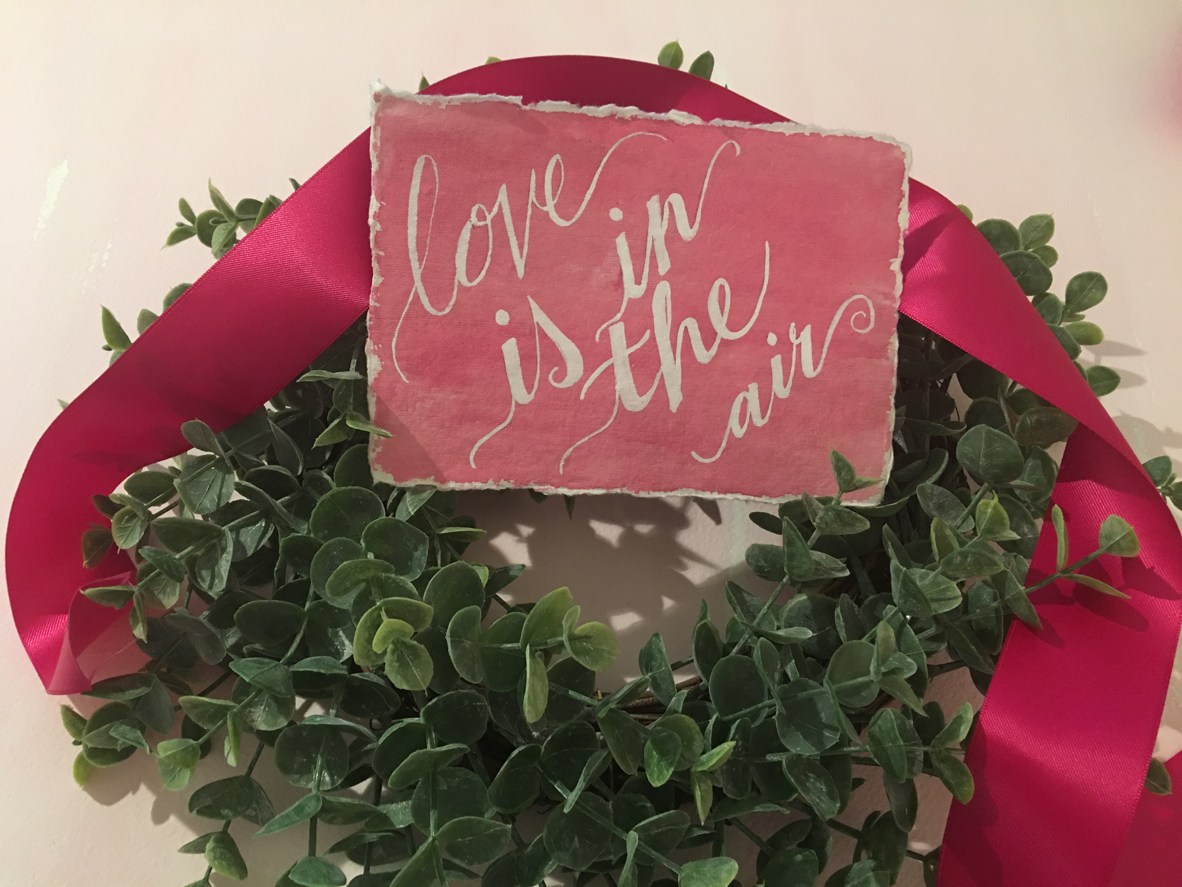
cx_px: 591
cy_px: 444
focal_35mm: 29
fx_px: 990
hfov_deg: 61.7
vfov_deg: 48.2
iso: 80
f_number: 2.2
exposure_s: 1/10
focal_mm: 4.15
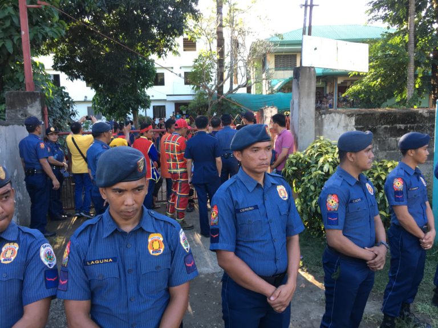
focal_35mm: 29
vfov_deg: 48.2
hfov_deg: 61.7
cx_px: 219
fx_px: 367
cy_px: 164
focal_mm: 4.15
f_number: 2.2
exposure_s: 1/120
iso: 40
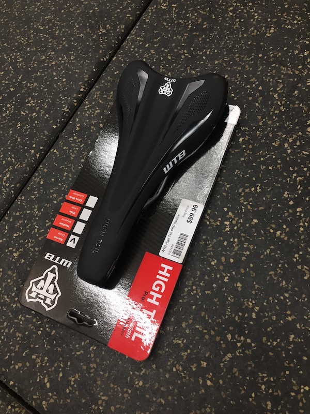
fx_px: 346
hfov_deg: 48.2
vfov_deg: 61.7
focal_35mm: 29
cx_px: 155
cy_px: 207
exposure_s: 1/30
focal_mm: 4.15
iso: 64
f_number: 2.2
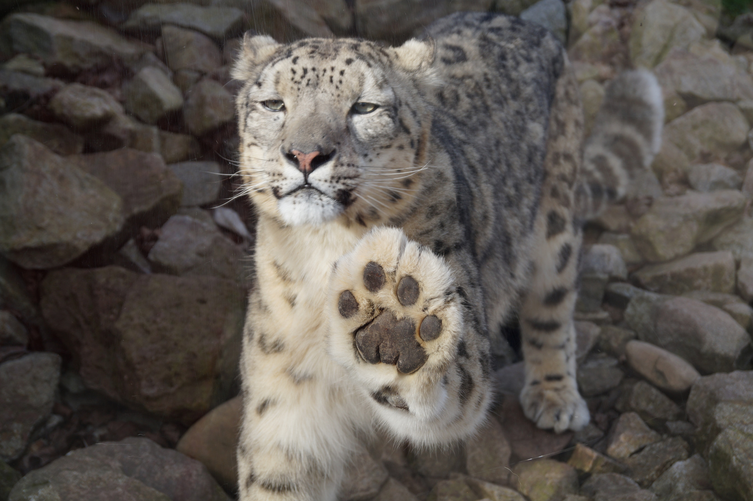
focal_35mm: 75
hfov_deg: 27.0
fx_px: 1568
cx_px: 376
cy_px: 250
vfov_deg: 18.2
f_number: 5.6
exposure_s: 1/200
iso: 100
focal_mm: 50
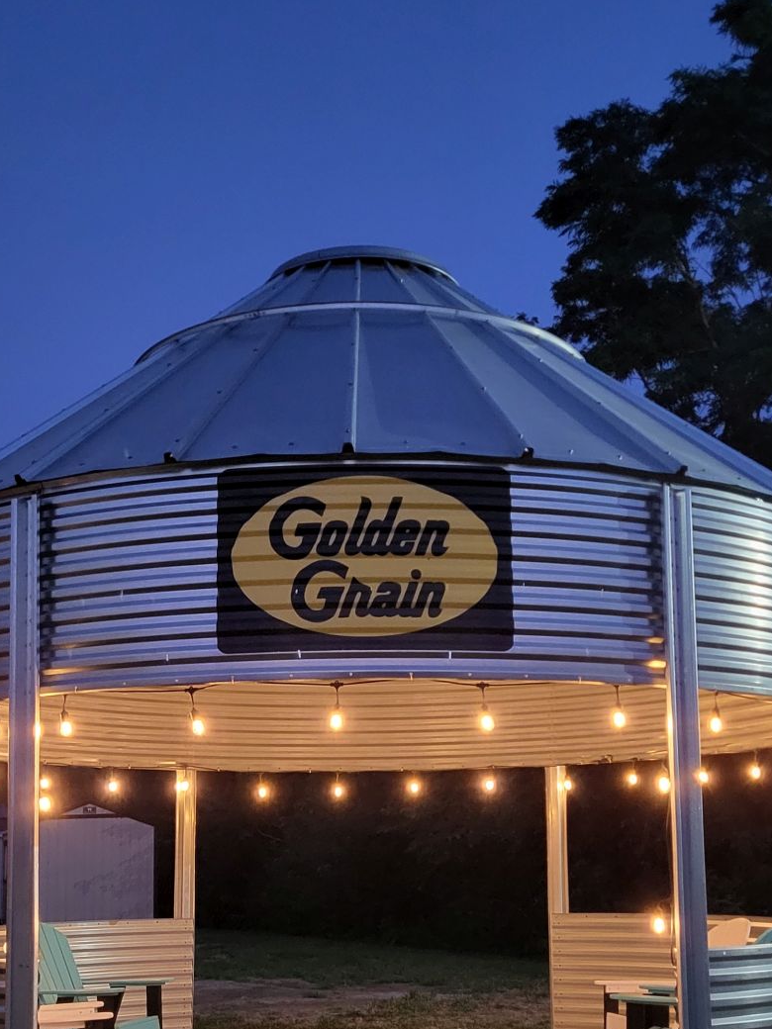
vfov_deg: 39.1
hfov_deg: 30.3
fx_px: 1427
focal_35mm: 48
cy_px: 696
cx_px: 383
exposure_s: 1/24
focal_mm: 5.4
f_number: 1.8
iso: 800
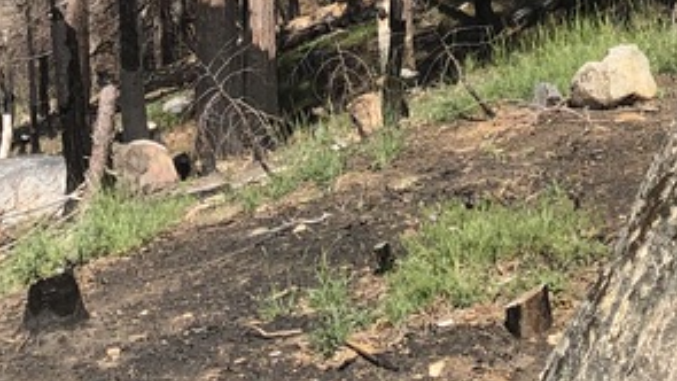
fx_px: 1903
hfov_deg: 20.0
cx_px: 509
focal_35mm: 106
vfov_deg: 10.3
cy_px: -452
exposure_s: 1/1279
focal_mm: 4
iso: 20
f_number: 1.8
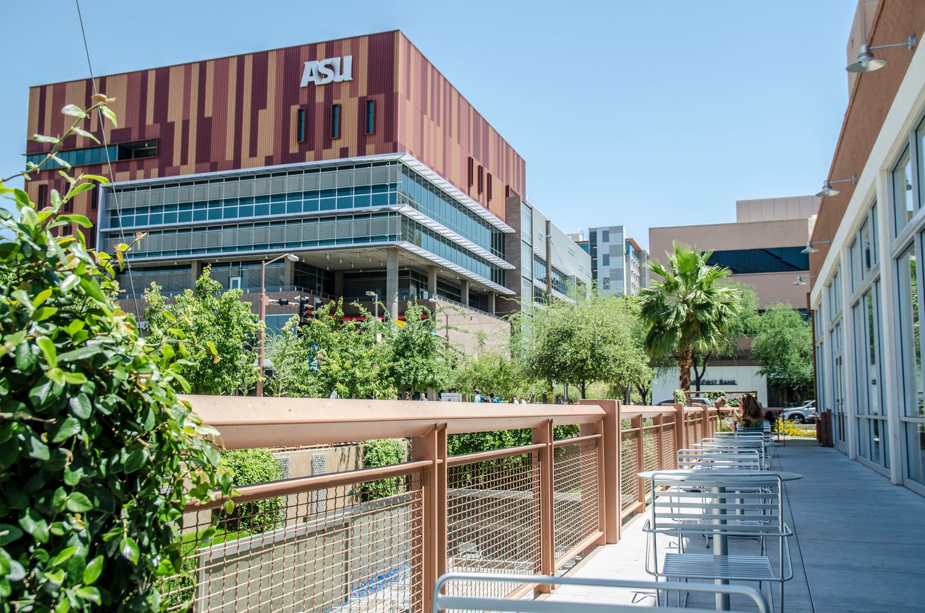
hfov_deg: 57.3
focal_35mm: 33
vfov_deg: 39.8
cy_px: 306
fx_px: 846
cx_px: 462
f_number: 5
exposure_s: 1/200
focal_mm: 22
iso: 100
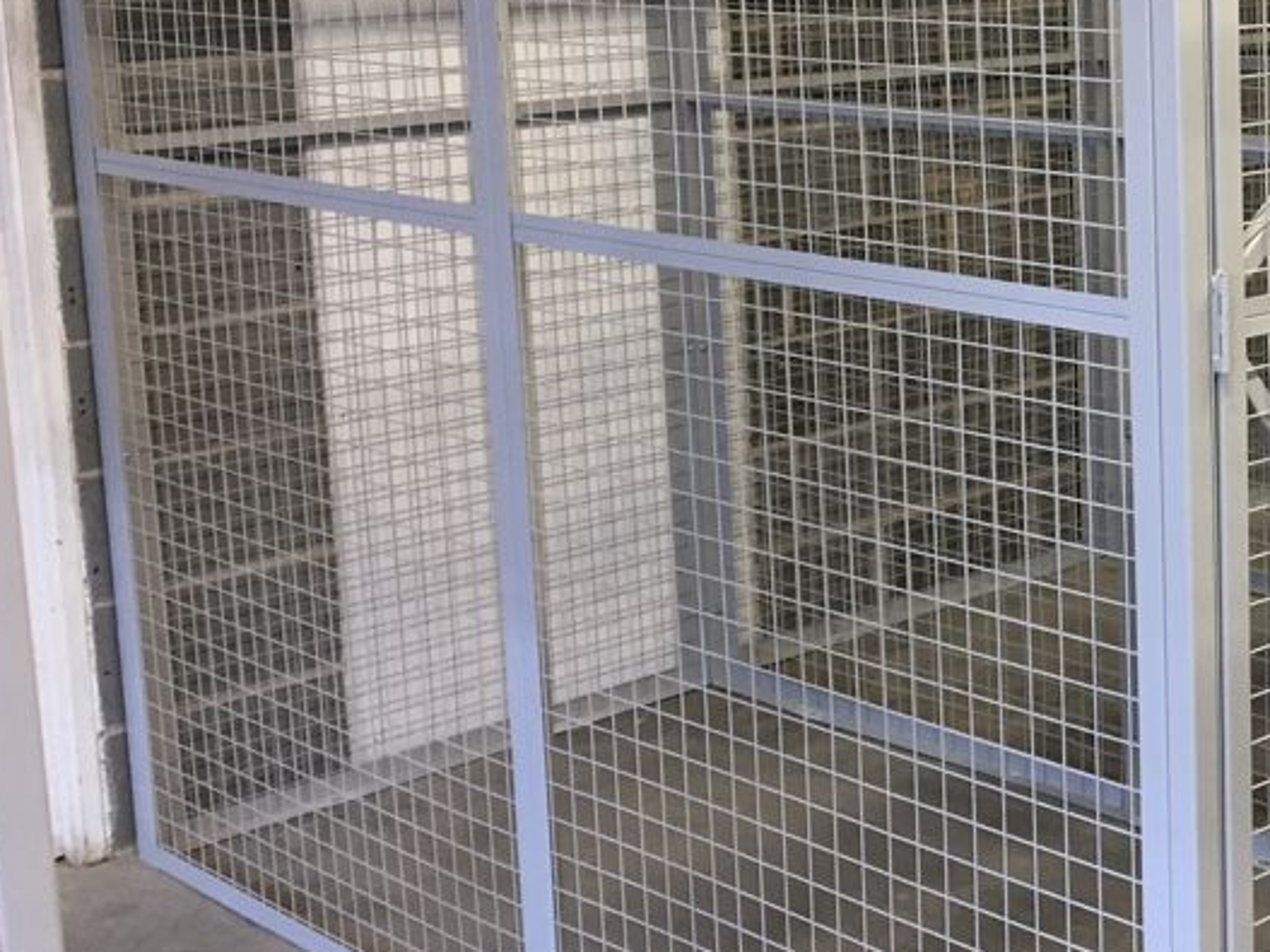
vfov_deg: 22.1
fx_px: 2421
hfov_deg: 27.1
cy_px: 258
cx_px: 1374
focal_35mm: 66
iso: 125
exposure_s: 1/33
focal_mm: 4.15
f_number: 2.2
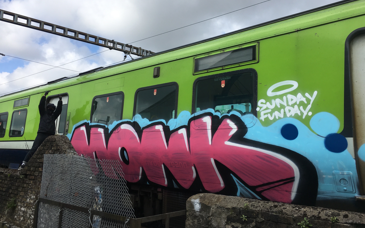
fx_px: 308
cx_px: 184
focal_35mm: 31
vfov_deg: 40.5
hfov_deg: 61.2
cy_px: 96
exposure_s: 1/1637
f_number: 2.2
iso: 25
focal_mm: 4.15
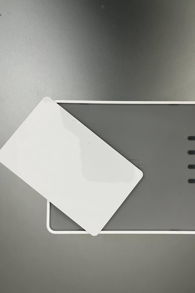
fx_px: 227
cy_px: 151
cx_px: 112
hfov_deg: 46.3
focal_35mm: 28
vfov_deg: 65.5
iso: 320
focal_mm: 5.1
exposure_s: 1/50
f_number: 1.6
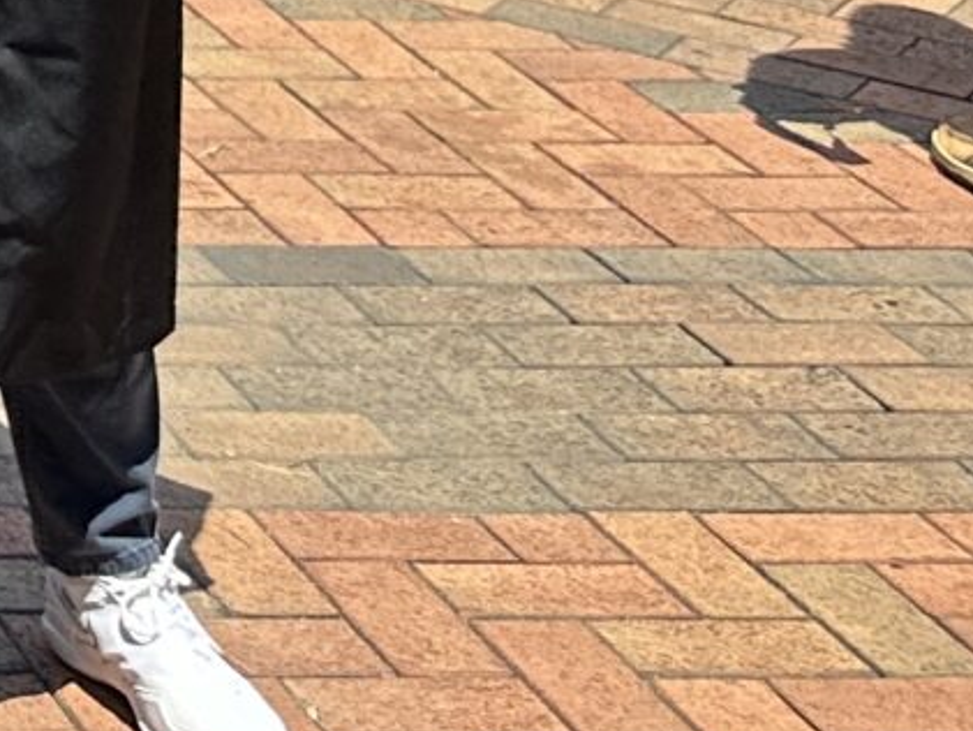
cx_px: -1491
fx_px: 4105
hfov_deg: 11.0
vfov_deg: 8.6
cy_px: -1386
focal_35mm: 146
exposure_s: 1/2252
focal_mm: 6.86
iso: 80
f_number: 1.78
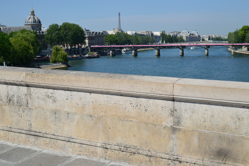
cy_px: 83
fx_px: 346
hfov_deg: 39.6
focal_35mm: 50
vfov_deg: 27.0
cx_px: 124
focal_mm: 50
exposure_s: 1/2000
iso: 2000
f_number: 16
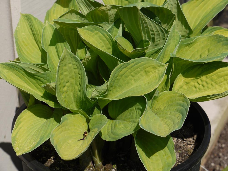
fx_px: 593
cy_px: 86
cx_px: 114
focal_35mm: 90
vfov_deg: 16.4
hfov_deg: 21.8
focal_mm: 45
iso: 200
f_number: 10
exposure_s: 1/500
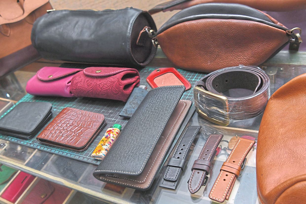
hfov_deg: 53.1
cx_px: 153
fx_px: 306
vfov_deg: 36.9
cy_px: 102
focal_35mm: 36
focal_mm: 24
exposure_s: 1/200
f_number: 5.6
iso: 2000
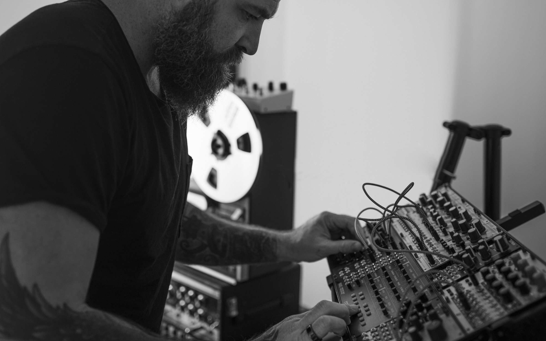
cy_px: 169
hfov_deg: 44.4
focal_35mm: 45
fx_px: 670
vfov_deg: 28.6
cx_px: 274
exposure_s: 1/50
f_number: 1.8
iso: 400
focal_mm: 35
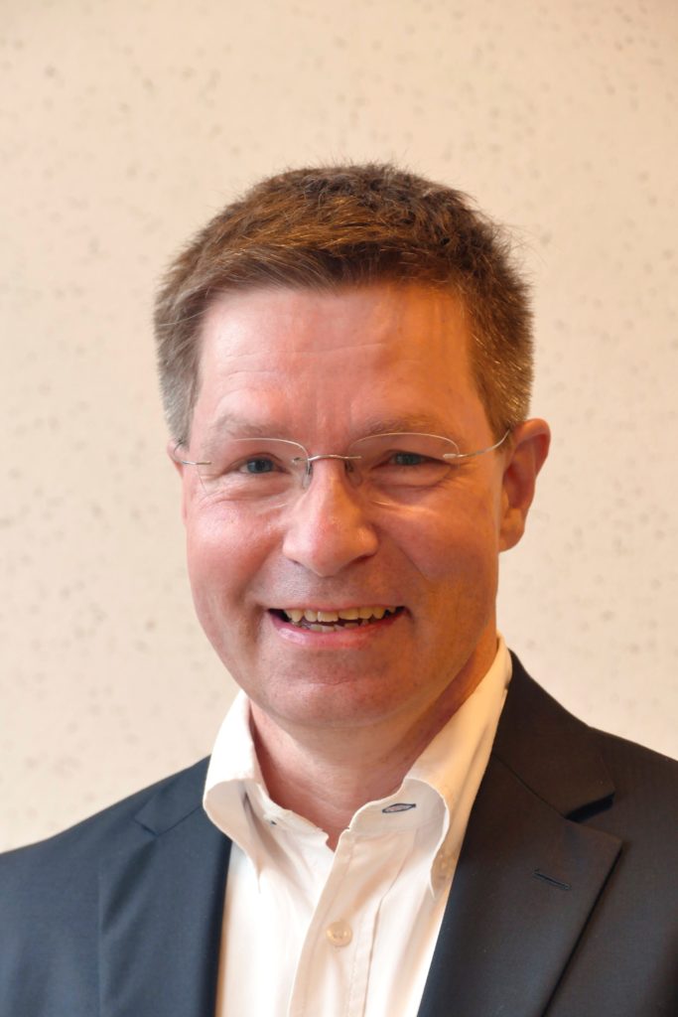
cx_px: 339
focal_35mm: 186
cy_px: 508
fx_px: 5252
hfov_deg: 7.4
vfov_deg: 11.1
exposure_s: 1/30
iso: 200
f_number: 4
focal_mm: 67.72
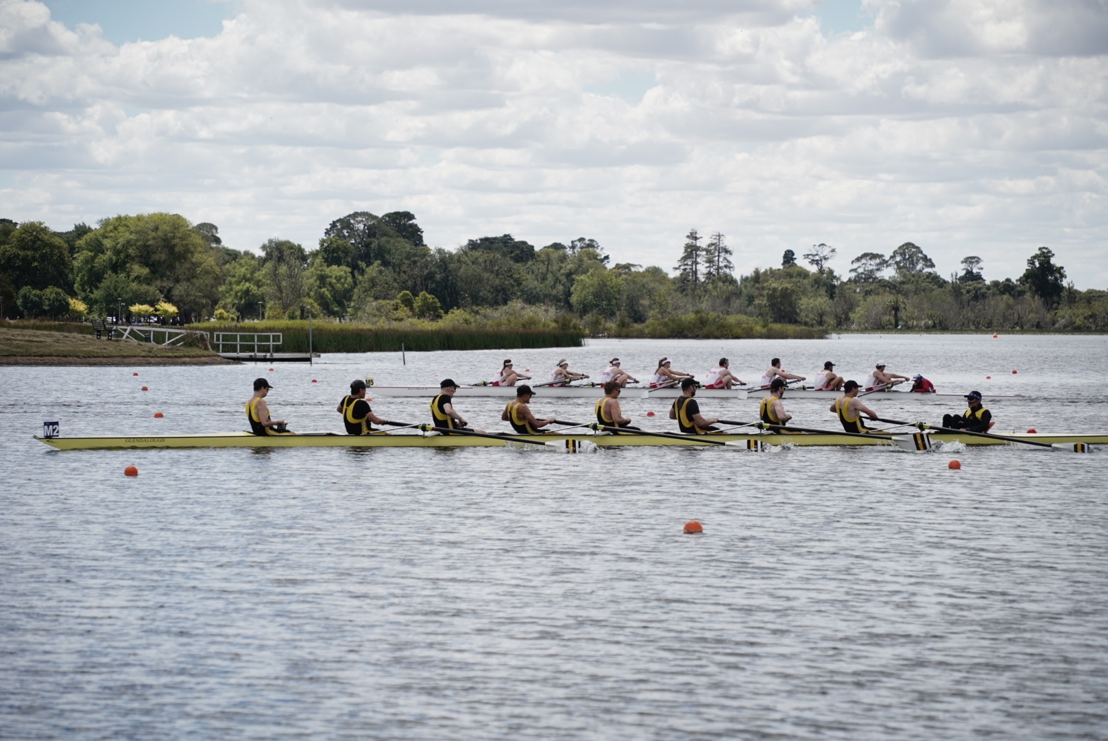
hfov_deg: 15.0
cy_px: 370
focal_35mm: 137
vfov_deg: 10.0
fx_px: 4219
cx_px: 554
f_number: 5
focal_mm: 137
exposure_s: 1/2500
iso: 320
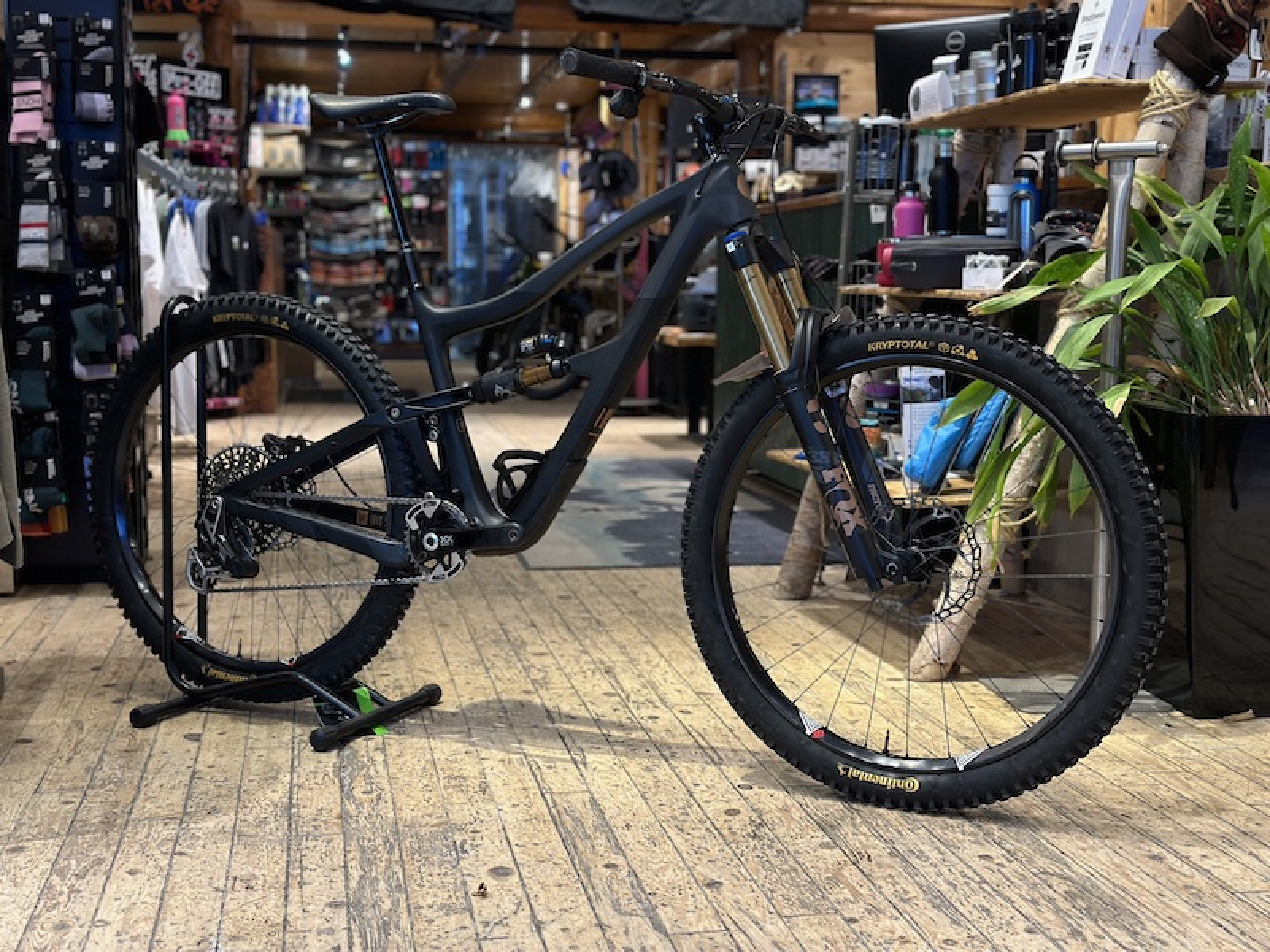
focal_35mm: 48
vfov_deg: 30.3
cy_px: 476
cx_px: 635
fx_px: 1761
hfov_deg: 39.7
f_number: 1.78
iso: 125
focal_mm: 6.86
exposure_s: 1/60
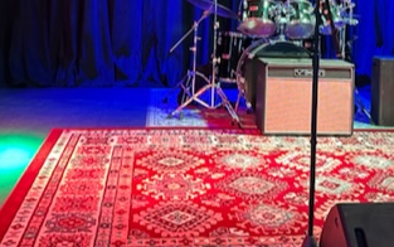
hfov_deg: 38.8
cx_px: 223
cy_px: -13
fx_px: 559
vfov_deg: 23.6
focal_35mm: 52
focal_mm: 6.86
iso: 1000
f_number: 1.78
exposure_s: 1/44
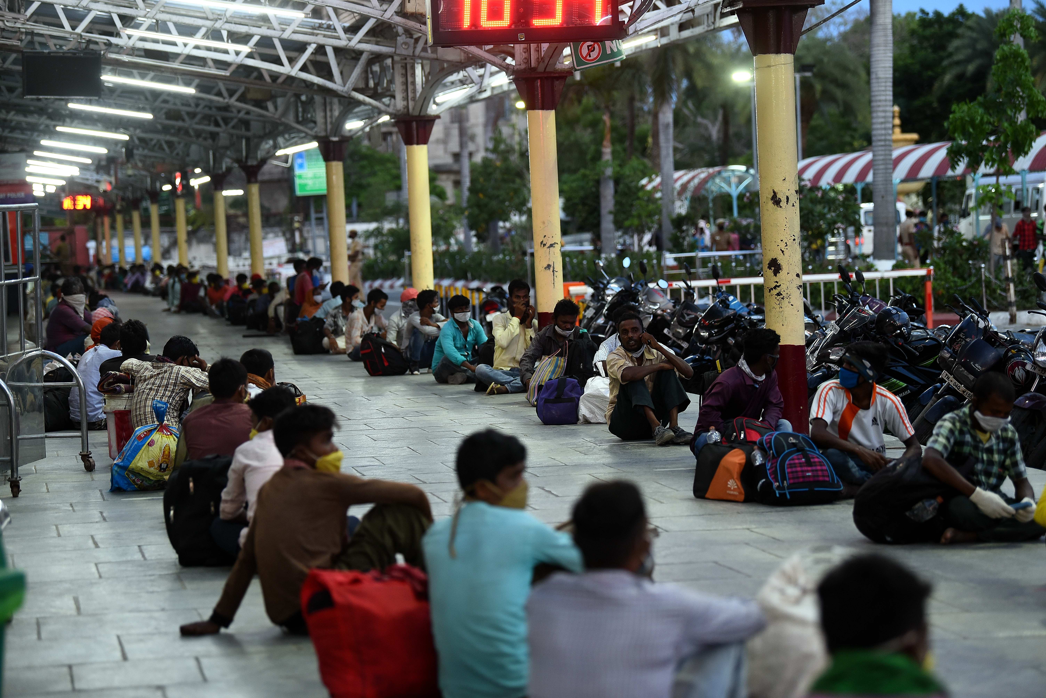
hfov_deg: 20.0
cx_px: 523
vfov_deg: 13.4
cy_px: 349
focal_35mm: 102
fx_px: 2965
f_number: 2.8
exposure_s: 1/40
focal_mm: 102
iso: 1000
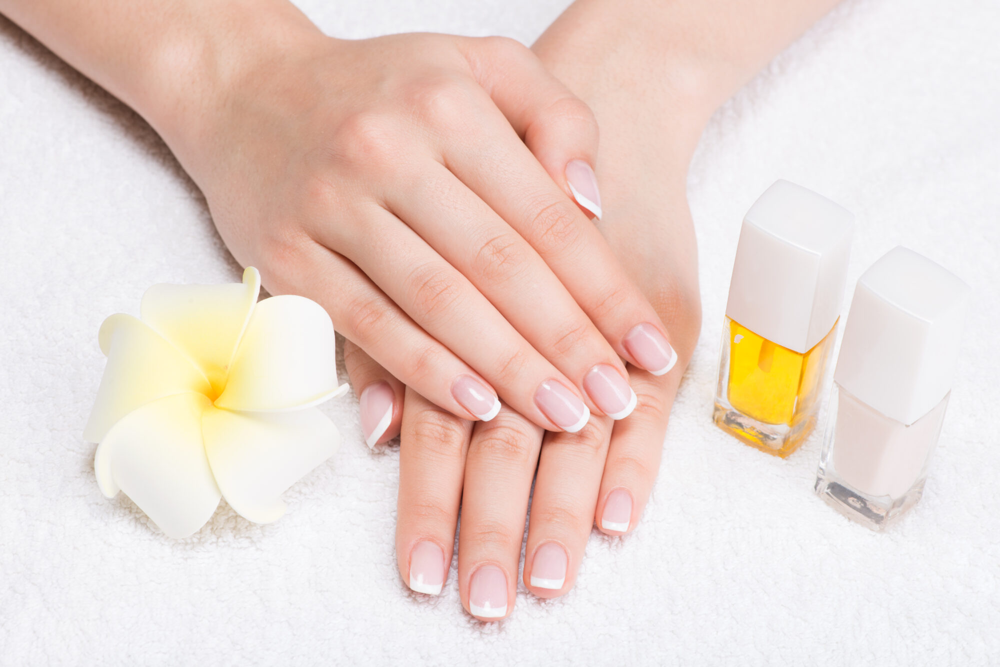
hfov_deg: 19.4
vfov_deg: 13.1
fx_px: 2918
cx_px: 500
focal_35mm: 105
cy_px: 334
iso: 100
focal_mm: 105
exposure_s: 1/250
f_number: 14
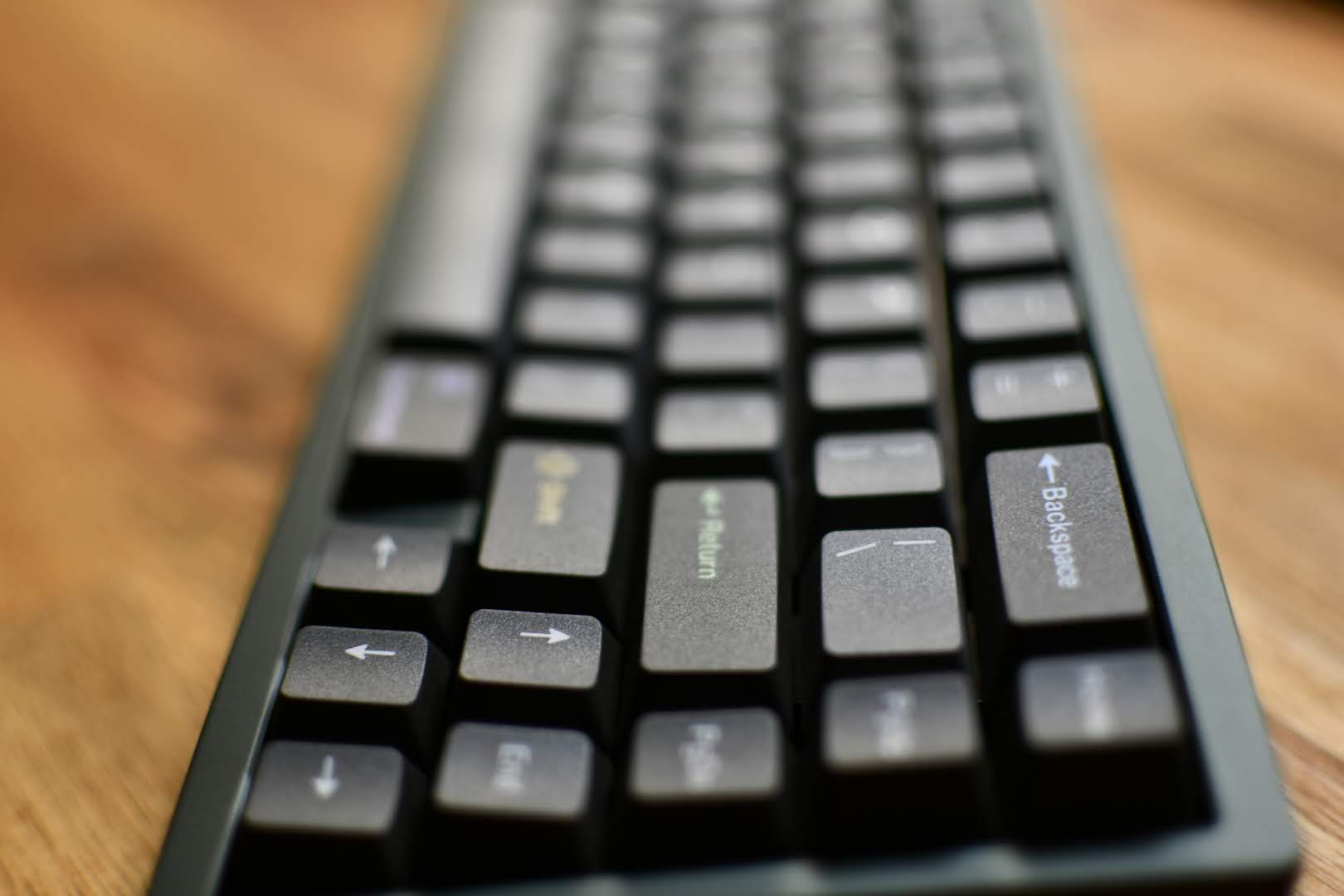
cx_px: 672
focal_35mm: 52
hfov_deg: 38.2
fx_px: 1941
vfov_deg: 26.0
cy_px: 448
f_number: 1.8
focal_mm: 35
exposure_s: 1/60
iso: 100
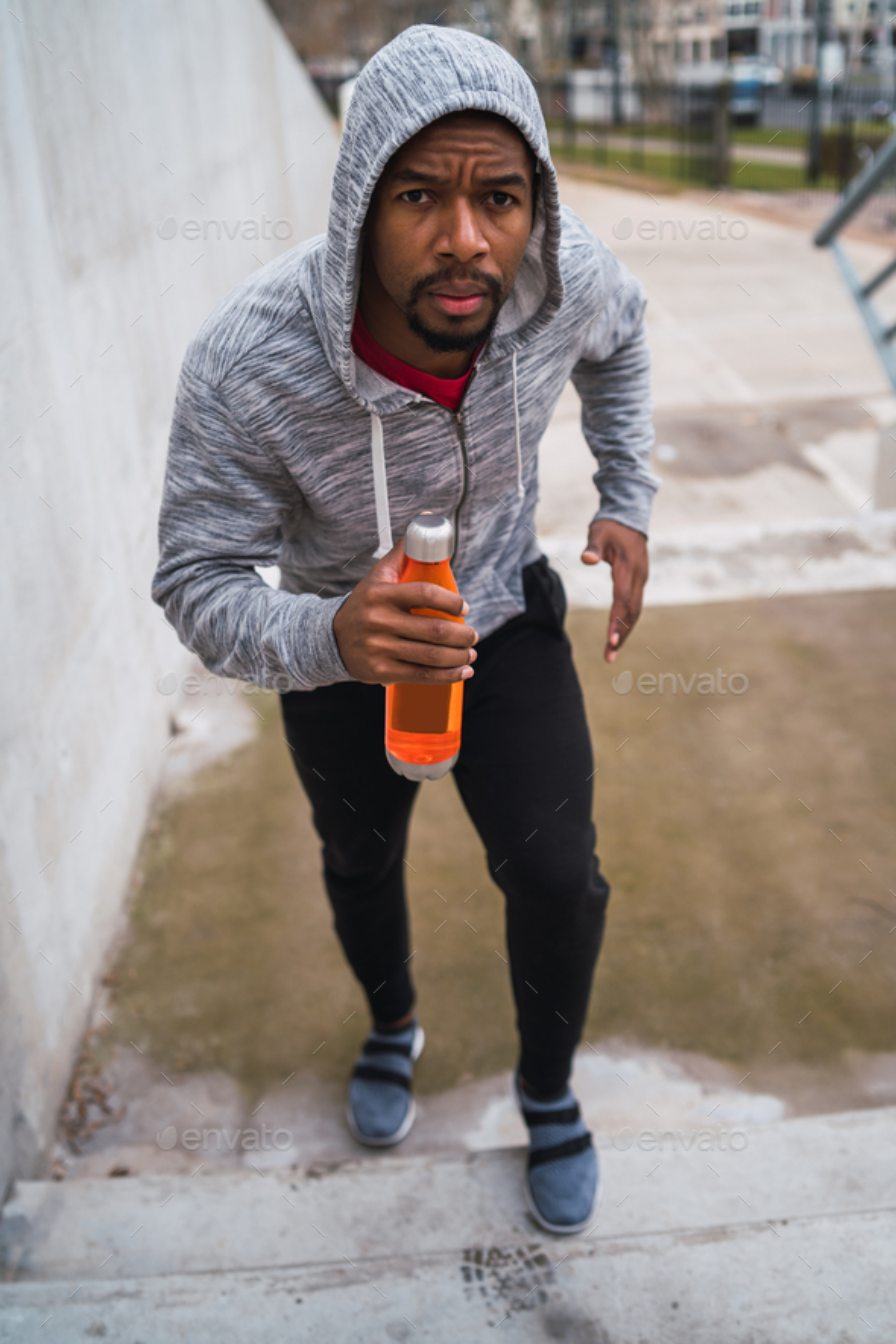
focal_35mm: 35
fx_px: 1307
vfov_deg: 54.4
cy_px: 672
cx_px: 448
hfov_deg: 37.9
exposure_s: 1/400
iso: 100
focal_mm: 35
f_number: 2.5
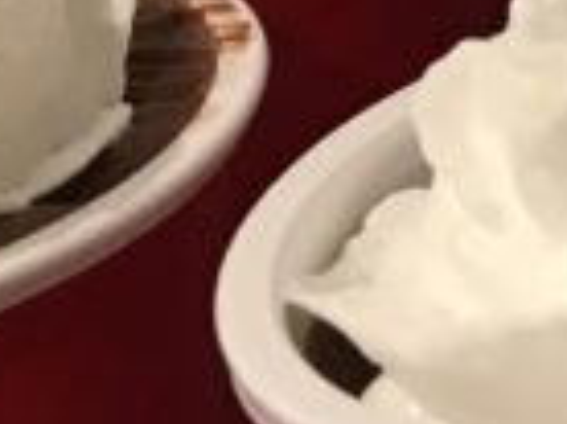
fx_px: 3401
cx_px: 1779
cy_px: -482
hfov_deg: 8.0
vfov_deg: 6.8
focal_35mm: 208
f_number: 1.8
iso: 40
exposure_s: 1/20
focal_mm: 3.99
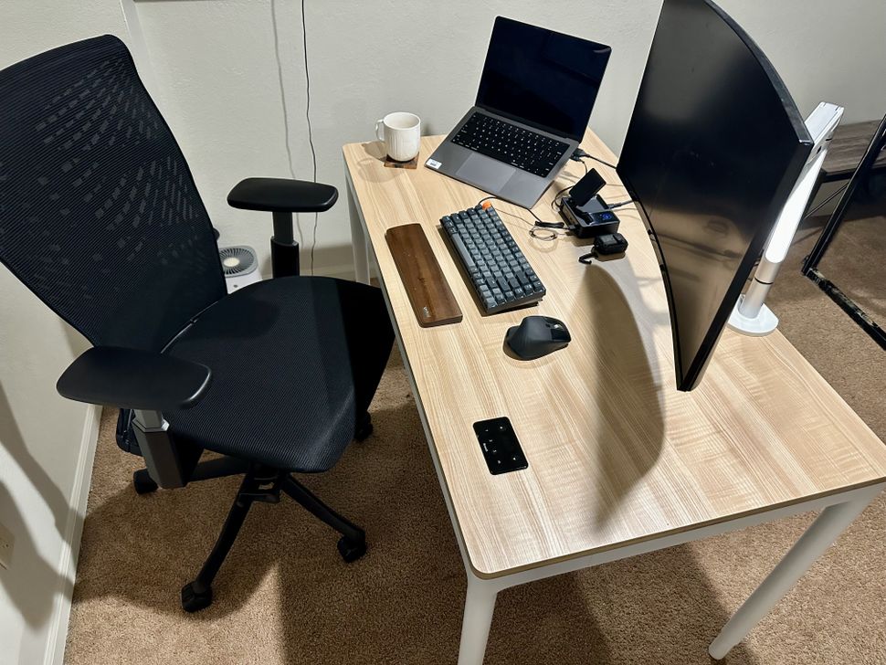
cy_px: 332
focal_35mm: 24
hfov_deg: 71.6
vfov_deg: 56.8
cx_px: 443
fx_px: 614
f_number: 1.78
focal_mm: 6.86
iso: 500
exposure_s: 1/60
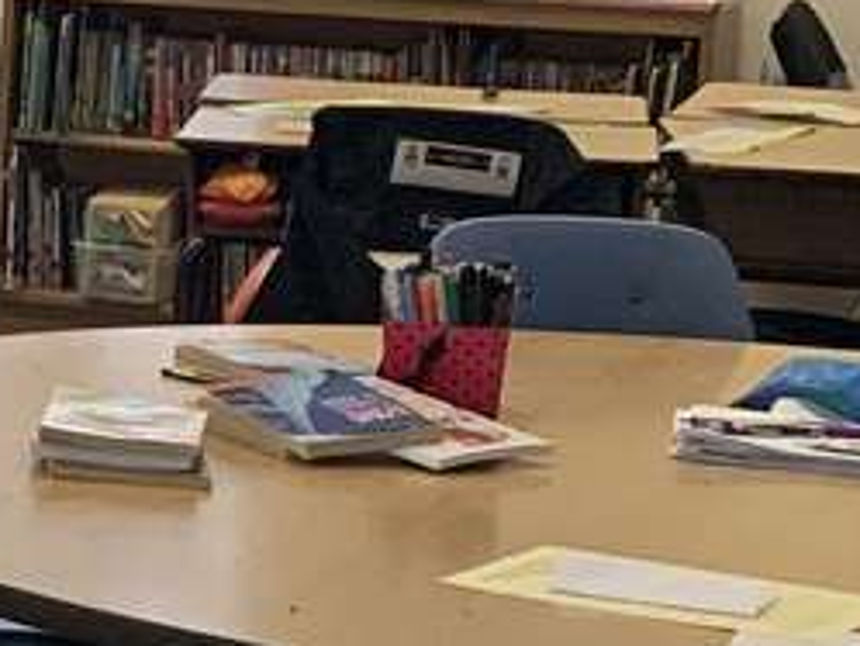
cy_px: 183
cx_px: -1699
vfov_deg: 8.9
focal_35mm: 167
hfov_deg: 9.4
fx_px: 4151
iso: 160
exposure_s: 1/60
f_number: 1.8
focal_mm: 4.25
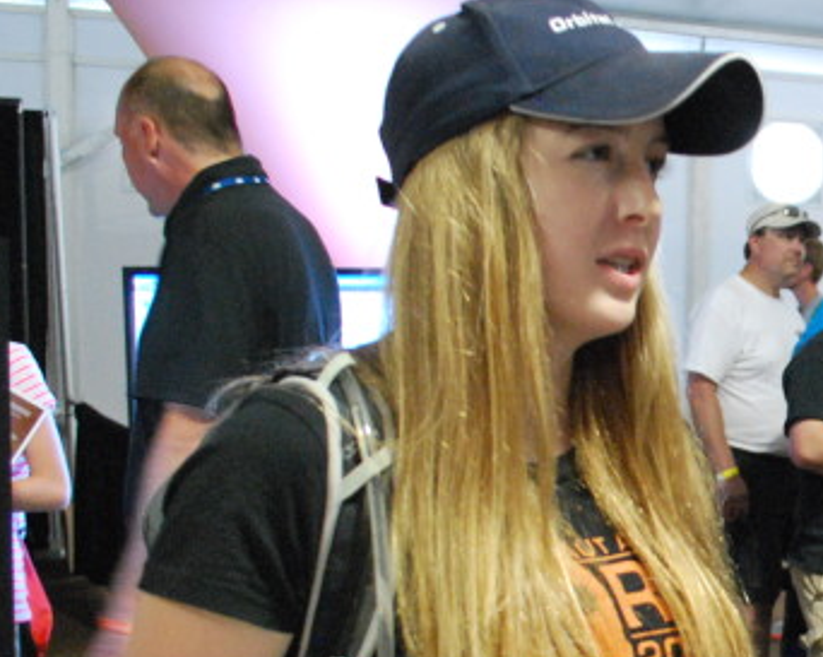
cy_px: 550
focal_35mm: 76
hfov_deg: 22.7
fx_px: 1850
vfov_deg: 19.9
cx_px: 1032
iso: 1600
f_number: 3.5
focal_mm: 18
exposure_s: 1/30
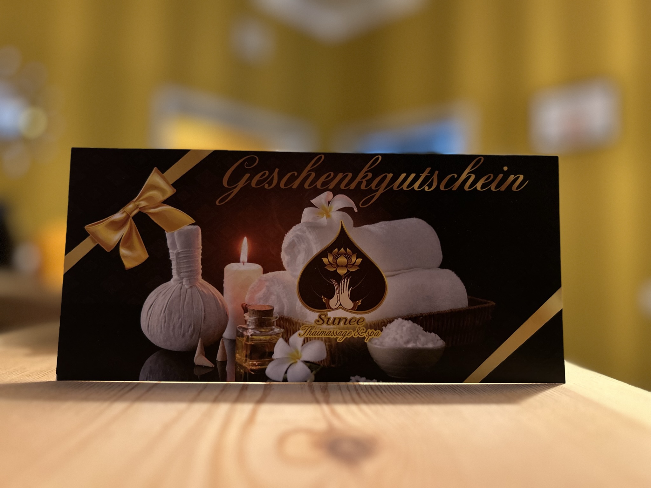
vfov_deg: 53.1
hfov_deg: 67.3
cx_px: 326
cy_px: 244
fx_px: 489
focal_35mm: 26
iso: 500
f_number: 1.5
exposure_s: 1/25
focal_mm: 5.7
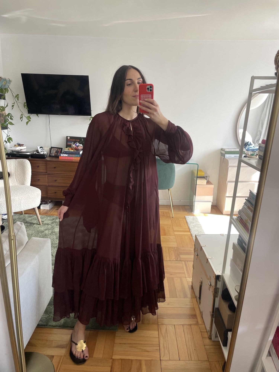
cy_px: 186
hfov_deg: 53.1
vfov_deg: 67.3
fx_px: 279
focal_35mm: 26
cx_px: 140
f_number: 1.6
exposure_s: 1/301
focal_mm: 4.2
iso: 32
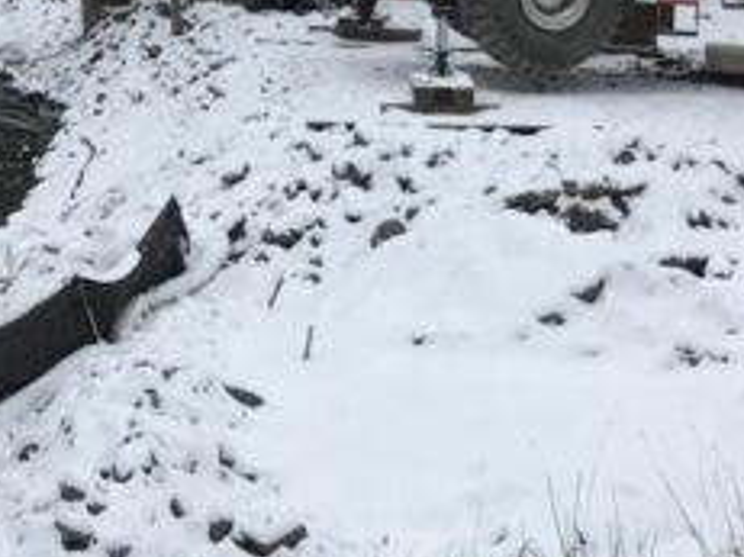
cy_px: -143
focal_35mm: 119
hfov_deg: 15.7
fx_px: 2556
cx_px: -251
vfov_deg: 12.1
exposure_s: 1/1996
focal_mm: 3.99
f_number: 1.8
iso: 20
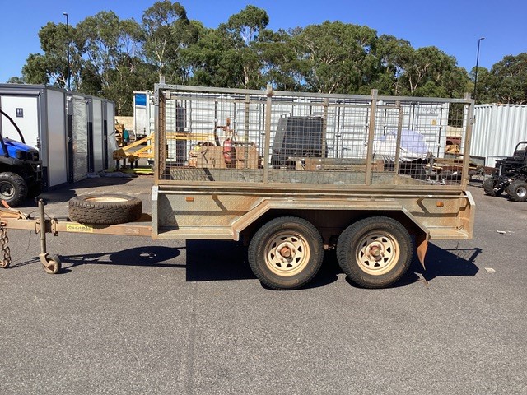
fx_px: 472
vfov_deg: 45.4
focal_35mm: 31
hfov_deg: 58.4
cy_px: 198
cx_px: 264
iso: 25
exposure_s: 1/1567
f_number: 2.4
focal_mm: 3.3
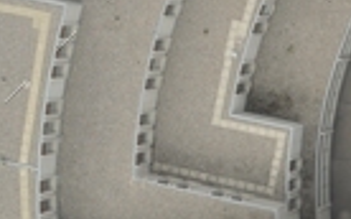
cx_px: 588
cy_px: 5
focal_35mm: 209
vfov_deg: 6.3
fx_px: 1998
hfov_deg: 9.6
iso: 100
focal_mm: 32
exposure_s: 1/160
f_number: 6.3
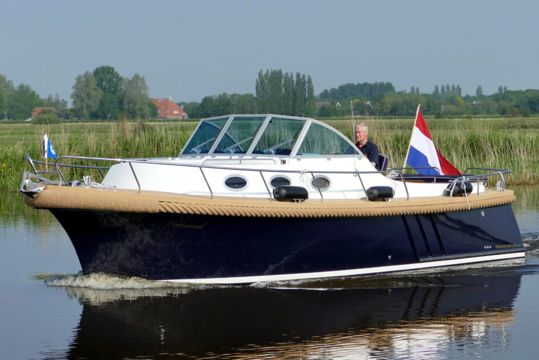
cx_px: 228
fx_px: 2066
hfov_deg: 14.9
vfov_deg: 9.9
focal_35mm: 138
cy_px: 212
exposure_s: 1/2000
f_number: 3.8
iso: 125
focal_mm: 31.05
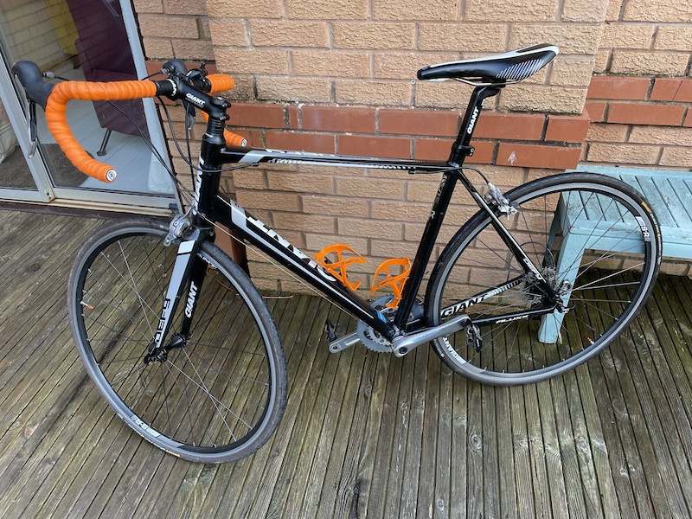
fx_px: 520
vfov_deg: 53.1
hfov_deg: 67.3
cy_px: 260
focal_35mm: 26
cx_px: 346
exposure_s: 1/121
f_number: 1.6
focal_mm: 4.2
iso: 64
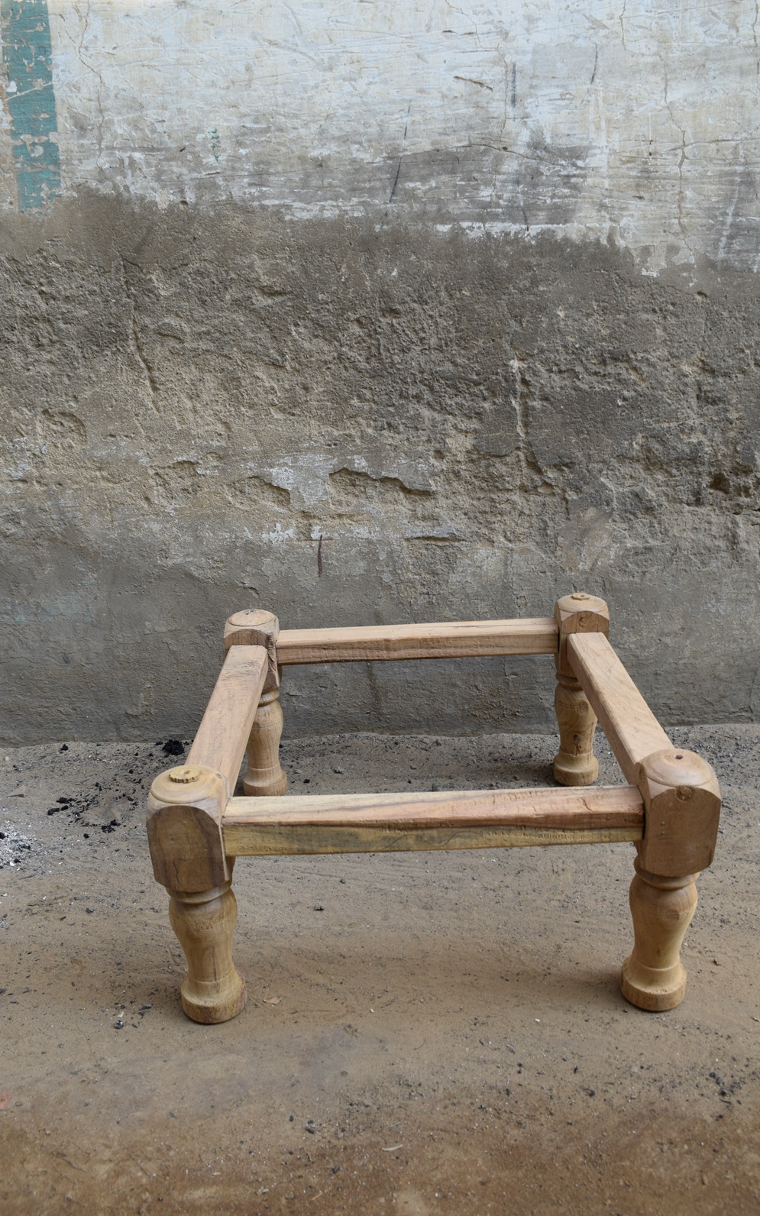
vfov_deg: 66.5
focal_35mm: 28
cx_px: 374
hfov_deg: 44.5
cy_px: 608
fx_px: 928
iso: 400
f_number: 7.1
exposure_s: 1/200
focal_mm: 18
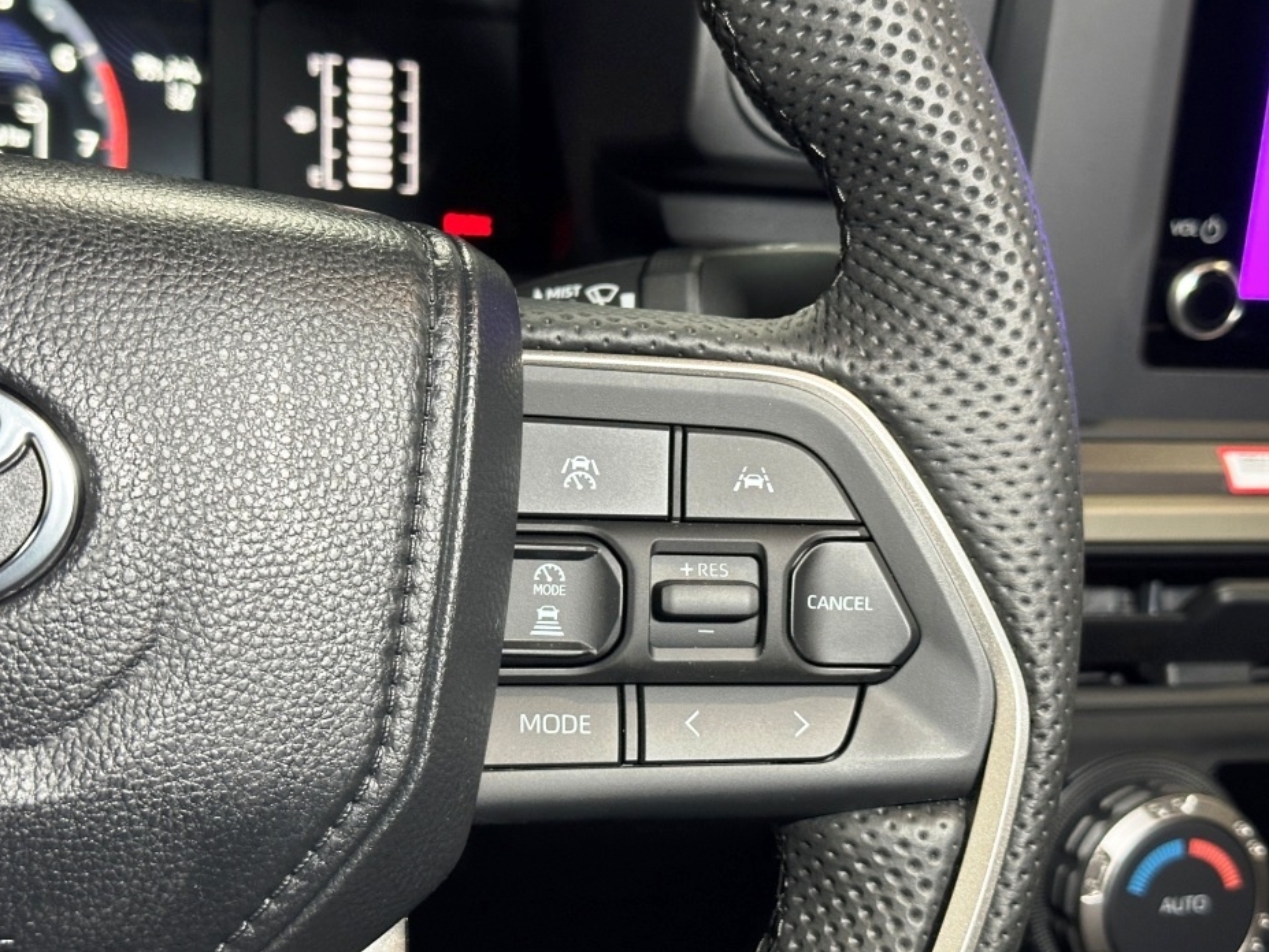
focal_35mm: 53
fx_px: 1944
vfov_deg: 27.5
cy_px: 499
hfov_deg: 36.2
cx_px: 641
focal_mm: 6.86
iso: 320
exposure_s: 1/40
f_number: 1.78
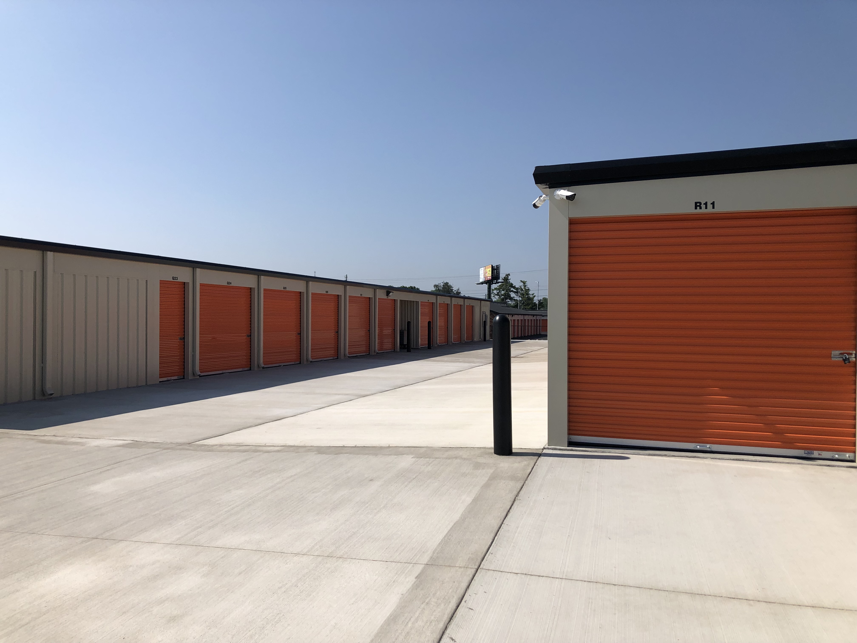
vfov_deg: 49.7
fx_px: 693
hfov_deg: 63.4
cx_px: 428
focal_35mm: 28
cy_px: 322
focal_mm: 3.99
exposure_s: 1/3472
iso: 20
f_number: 1.8
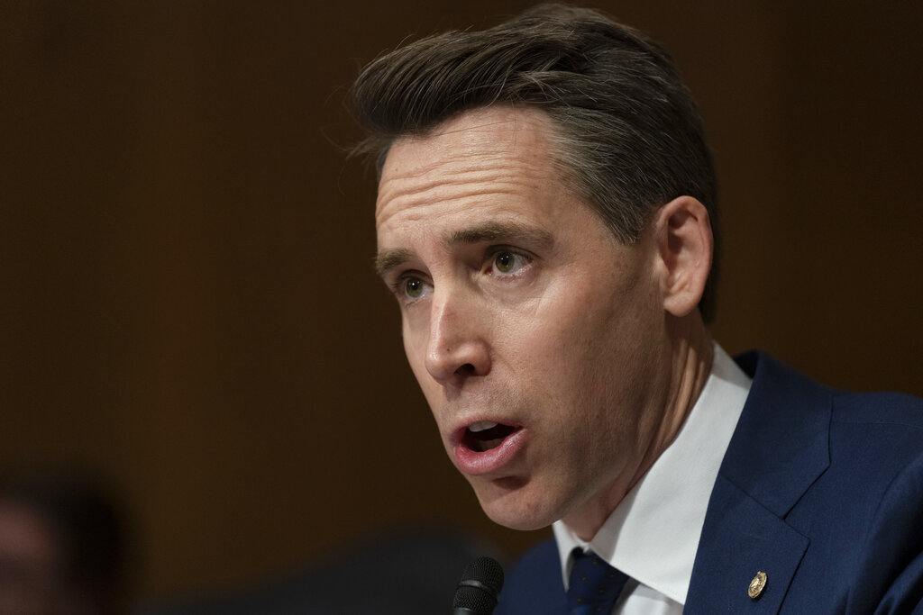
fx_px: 4359
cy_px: 308
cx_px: 462
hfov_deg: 12.1
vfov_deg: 8.1
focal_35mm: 170
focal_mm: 170
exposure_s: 1/400
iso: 2500
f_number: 2.8
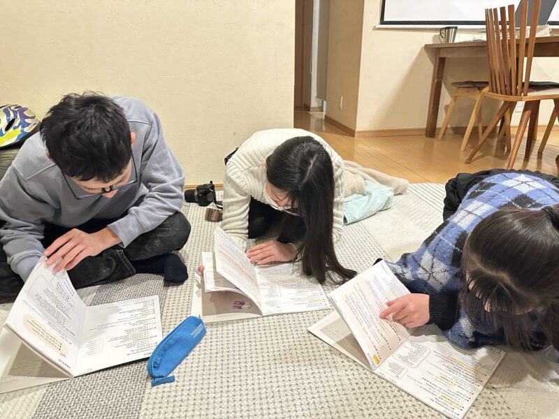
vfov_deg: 56.8
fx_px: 388
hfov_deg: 71.6
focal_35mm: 24
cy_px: 210
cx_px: 280
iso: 800
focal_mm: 6.86
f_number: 1.78
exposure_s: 1/59
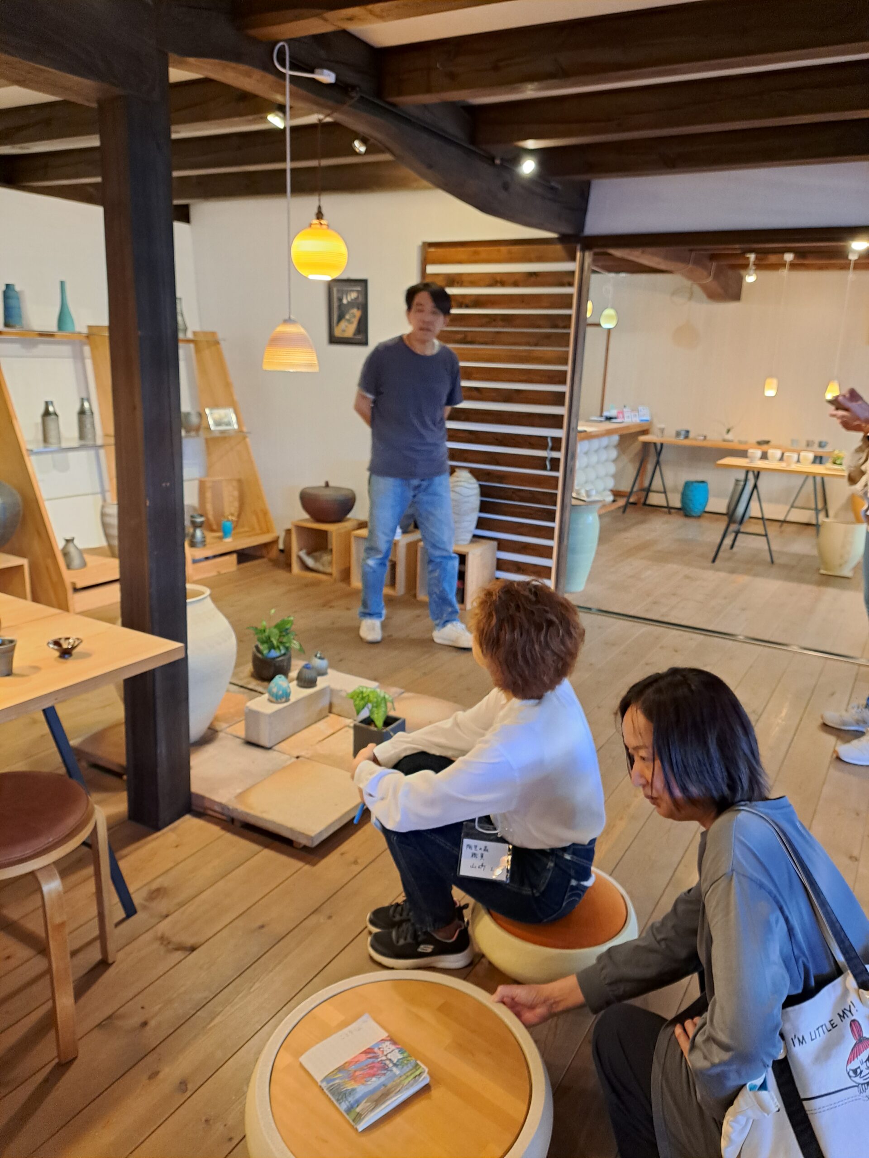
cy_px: 579
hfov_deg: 56.8
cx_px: 434
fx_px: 803
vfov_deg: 71.6
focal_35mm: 24
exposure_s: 1/33
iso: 320
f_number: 1.8
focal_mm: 5.23
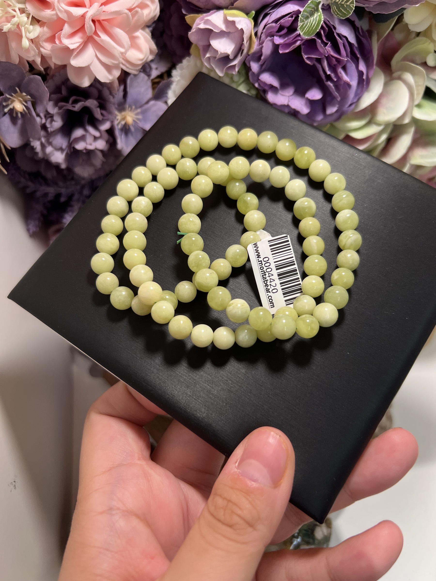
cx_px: 218
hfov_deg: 53.1
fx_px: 437
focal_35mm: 26
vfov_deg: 67.3
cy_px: 290
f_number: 1.5
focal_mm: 5.7
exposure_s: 1/100
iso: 100
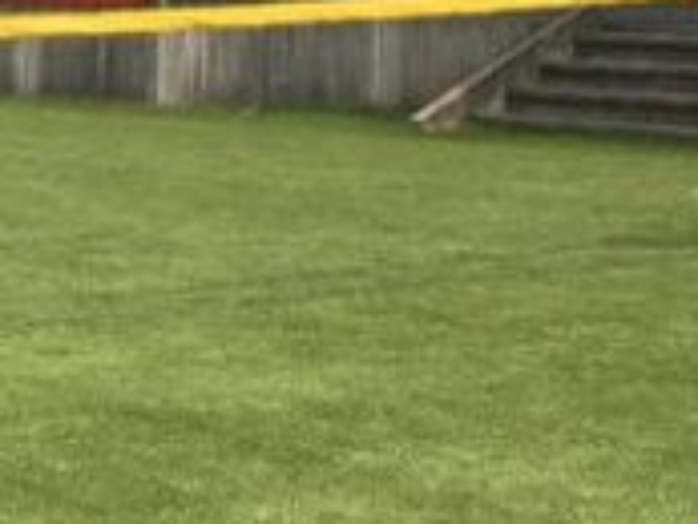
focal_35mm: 124
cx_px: -290
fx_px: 2502
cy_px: 153
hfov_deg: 14.9
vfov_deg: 11.9
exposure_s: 1/1880
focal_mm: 3.99
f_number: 1.8
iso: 20
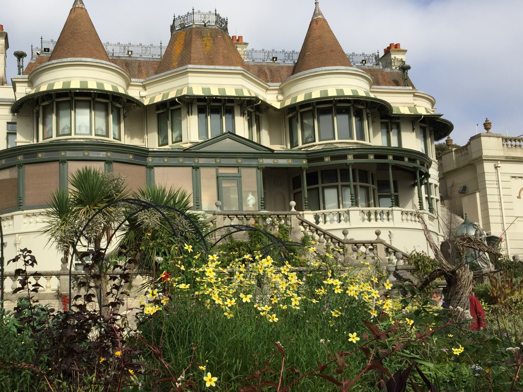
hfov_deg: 46.5
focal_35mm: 40
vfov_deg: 35.8
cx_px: 202
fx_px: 604
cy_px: 234
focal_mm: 4.15
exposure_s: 1/1883
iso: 32
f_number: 2.2
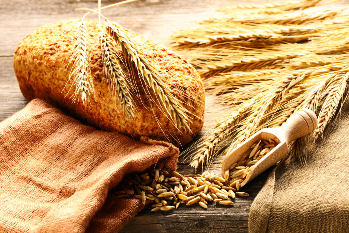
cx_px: 174
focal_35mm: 105
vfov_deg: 13.0
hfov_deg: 19.5
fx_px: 1018
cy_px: 116
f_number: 16
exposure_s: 1/160
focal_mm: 105
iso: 100
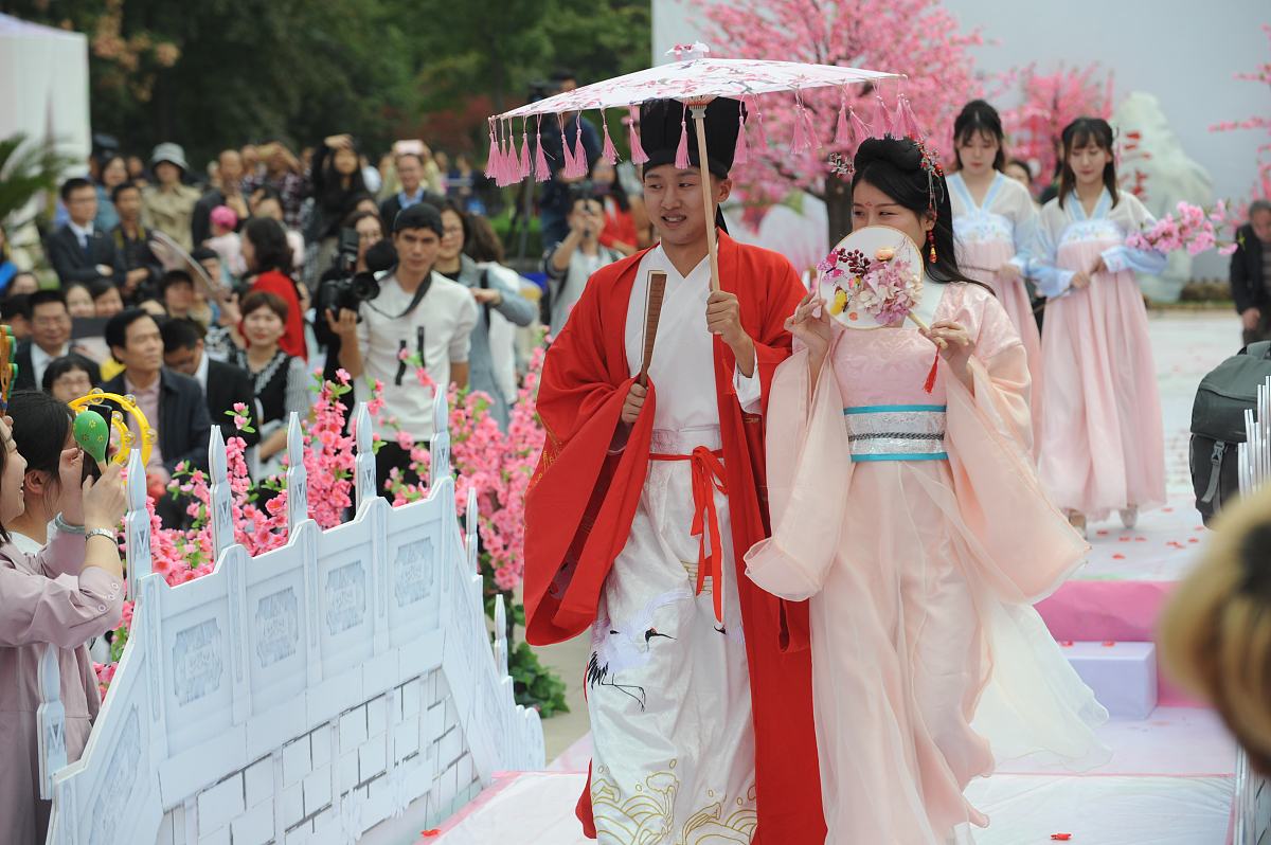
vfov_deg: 11.4
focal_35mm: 120
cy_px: 422
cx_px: 636
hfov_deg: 17.1
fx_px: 4233
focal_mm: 120
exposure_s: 1/400
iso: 320
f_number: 6.3
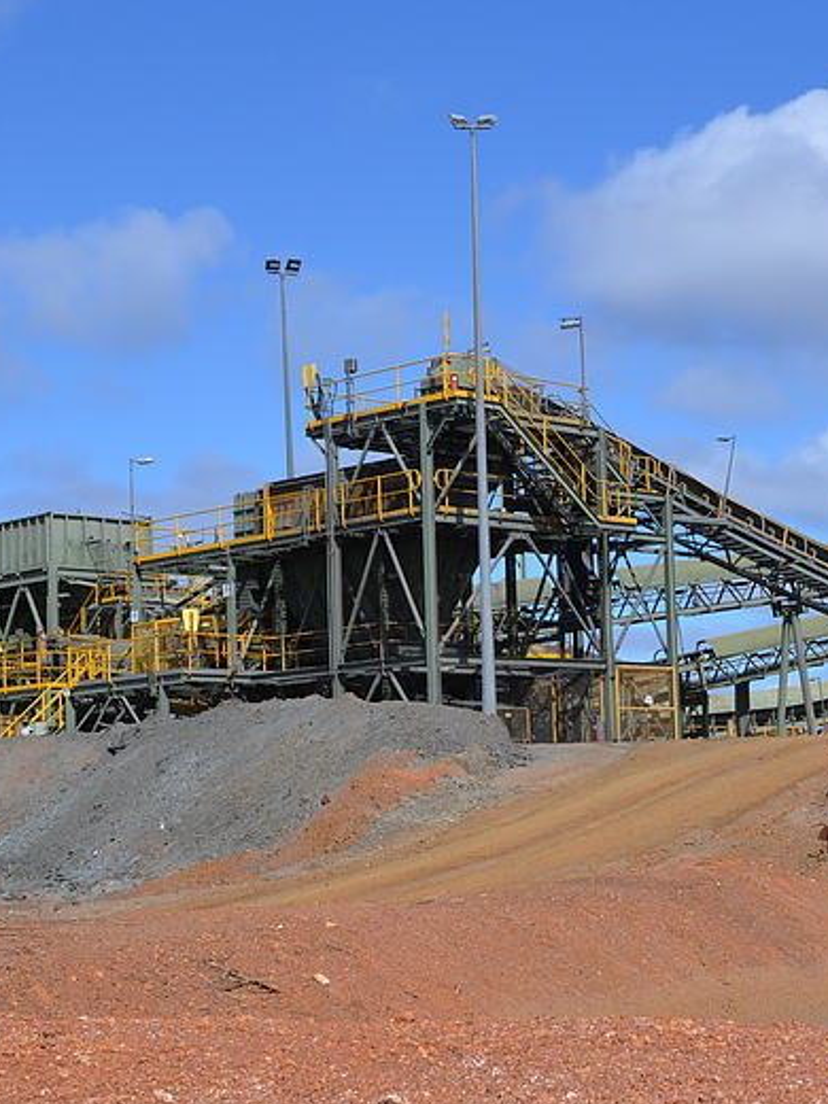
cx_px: 790
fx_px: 2424
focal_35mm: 76
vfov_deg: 25.6
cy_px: 670
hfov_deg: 19.0
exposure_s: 1/320
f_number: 9
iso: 100
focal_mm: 26
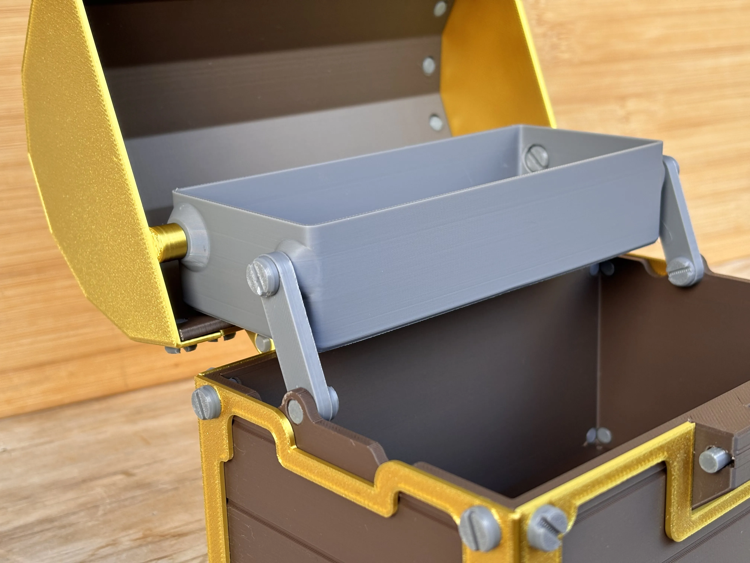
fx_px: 1127
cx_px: 375
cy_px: 282
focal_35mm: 52
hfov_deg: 36.8
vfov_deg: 28.0
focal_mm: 5.96
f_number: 1.6
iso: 50
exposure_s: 1/102
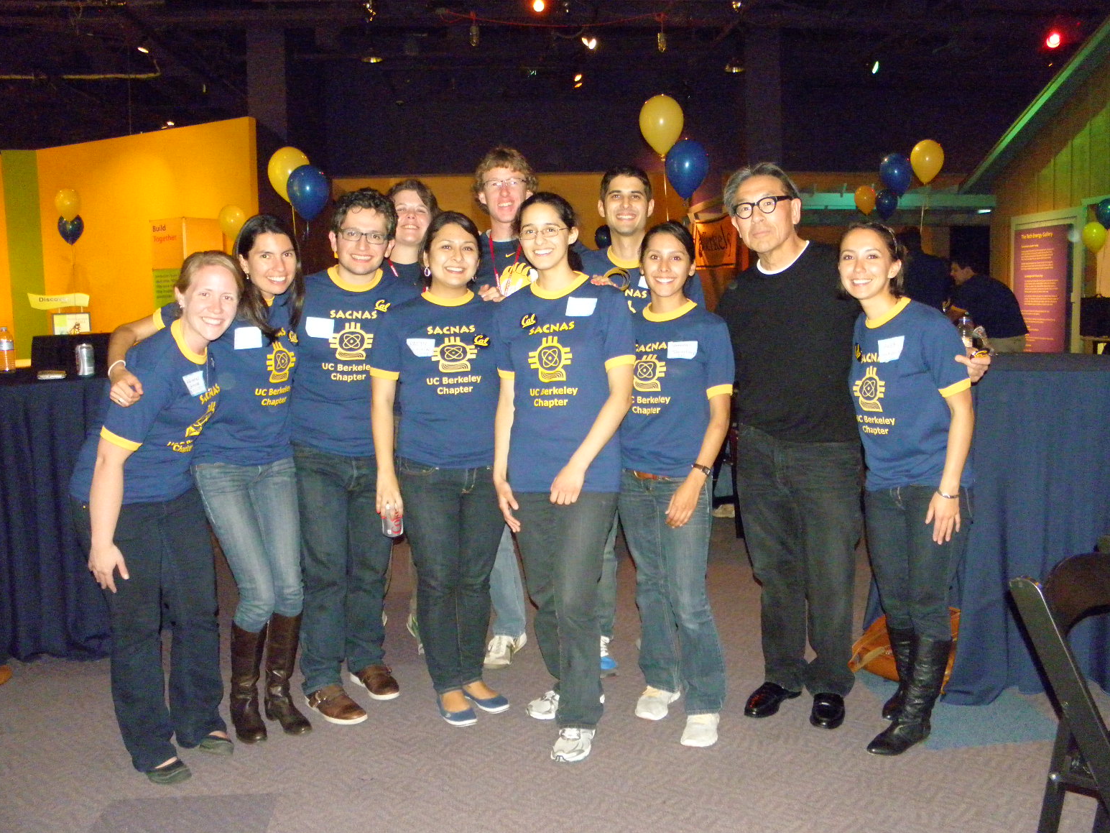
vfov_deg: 48.2
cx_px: 570
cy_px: 408
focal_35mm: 29
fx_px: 930
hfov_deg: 61.6
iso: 800
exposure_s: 1/30
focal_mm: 5
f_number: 3.5
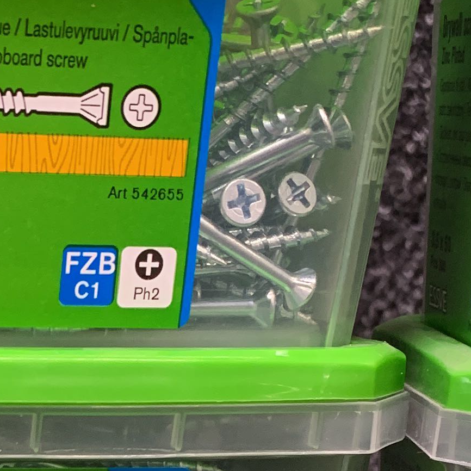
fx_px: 1647
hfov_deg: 15.6
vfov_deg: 15.0
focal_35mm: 107
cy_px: 725
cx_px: -114
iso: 125
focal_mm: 4.25
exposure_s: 1/60
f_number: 1.8
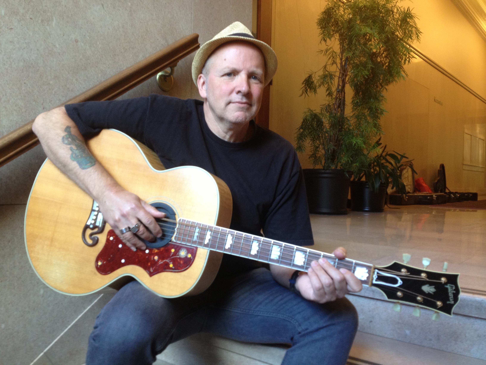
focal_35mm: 35
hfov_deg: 52.6
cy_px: 182
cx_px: 243
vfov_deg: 40.7
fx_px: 491
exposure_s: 1/20
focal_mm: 4.28
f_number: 2.4
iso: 125
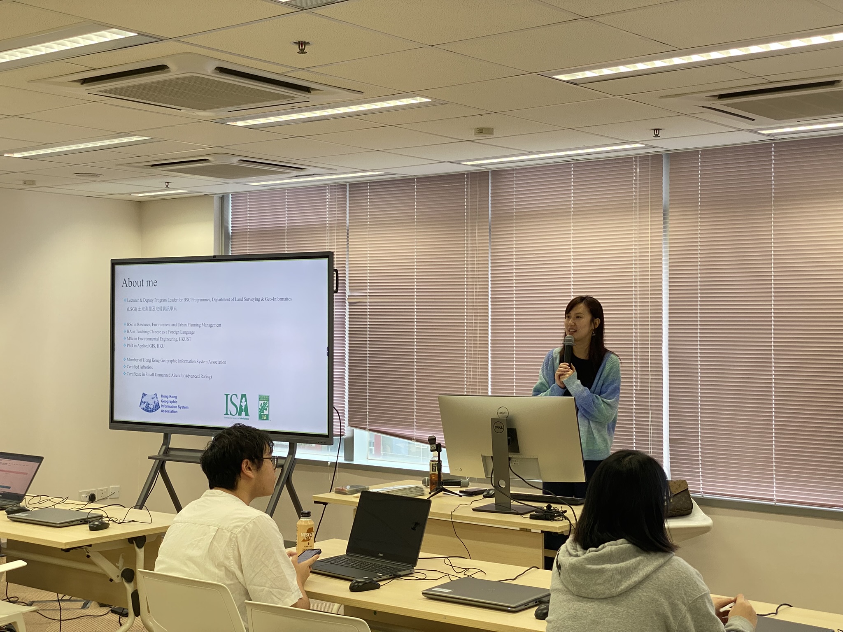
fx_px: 1266
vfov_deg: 28.0
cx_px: 422
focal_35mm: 52
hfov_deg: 36.8
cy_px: 316
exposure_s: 1/50
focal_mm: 6
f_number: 2
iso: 100
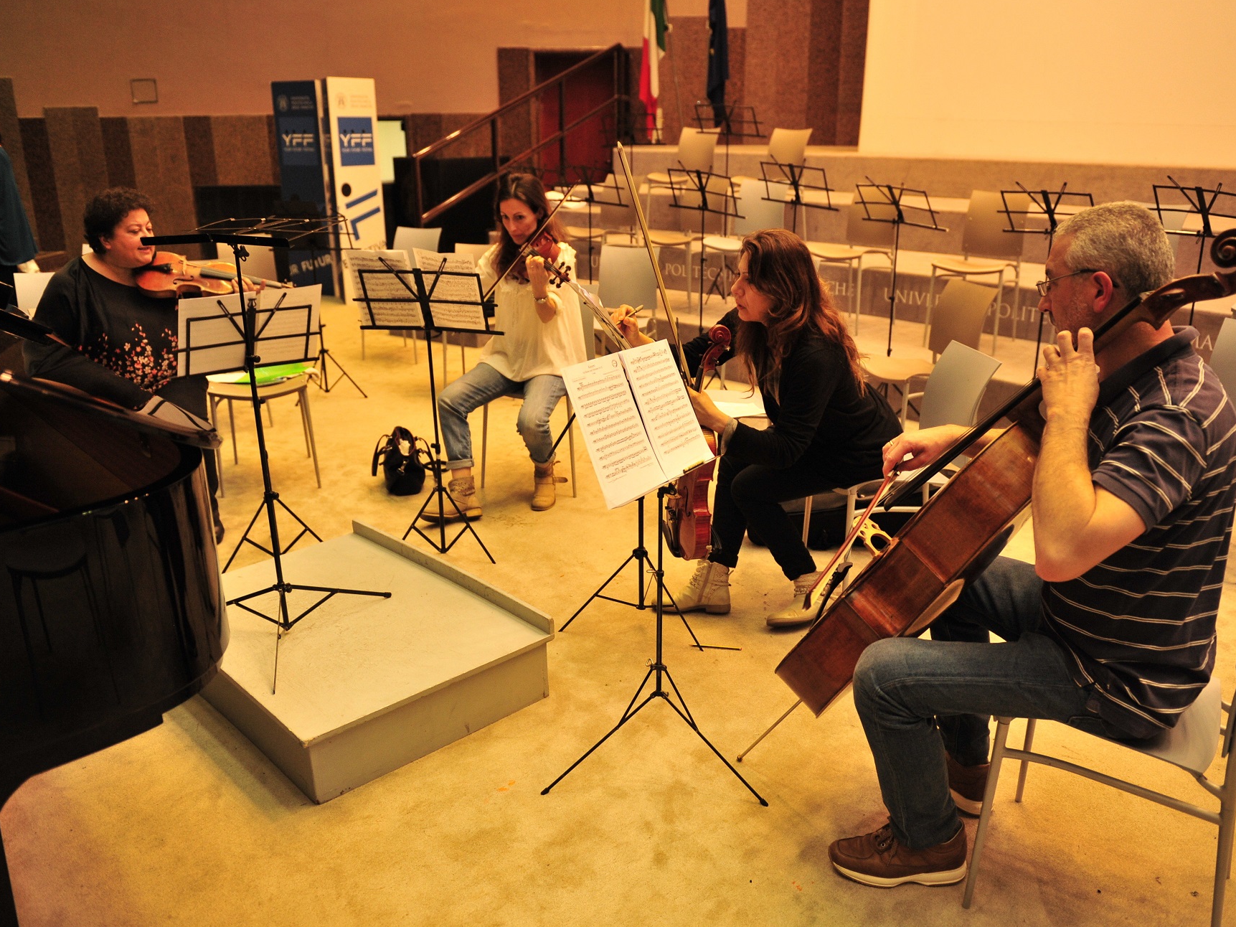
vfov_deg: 48.2
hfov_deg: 61.6
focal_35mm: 29
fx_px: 1035
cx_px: 650
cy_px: 469
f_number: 2.8
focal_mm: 26
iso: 1600
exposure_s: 1/80
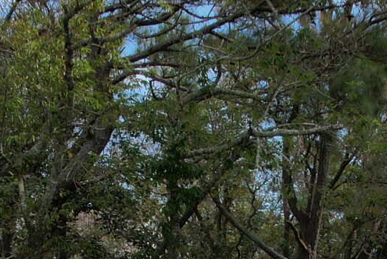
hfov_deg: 18.9
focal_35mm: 108
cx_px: 253
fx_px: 1162
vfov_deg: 11.6
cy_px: 489
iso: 100
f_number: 2.8
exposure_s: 1/120
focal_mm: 8.38
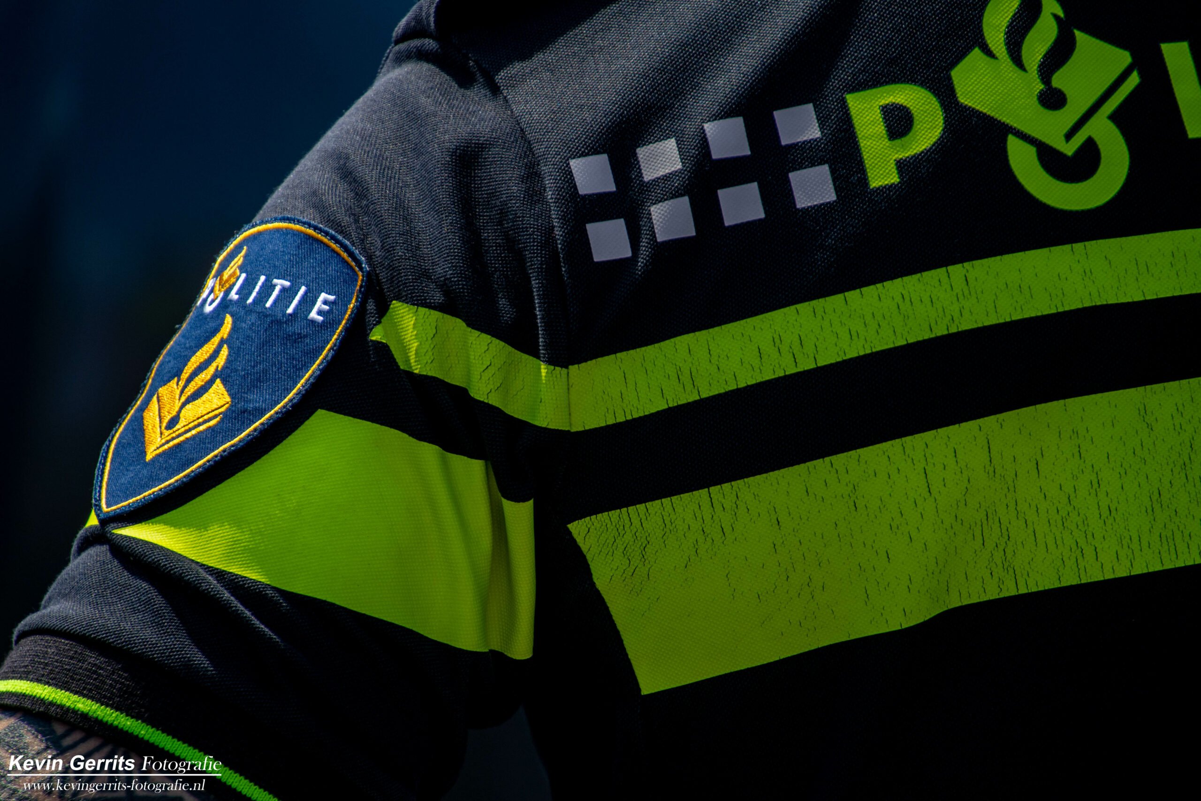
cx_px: 600
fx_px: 20016
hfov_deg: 3.4
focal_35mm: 600
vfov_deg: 2.3
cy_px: 400
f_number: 6.3
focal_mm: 400
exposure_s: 1/1000
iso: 320
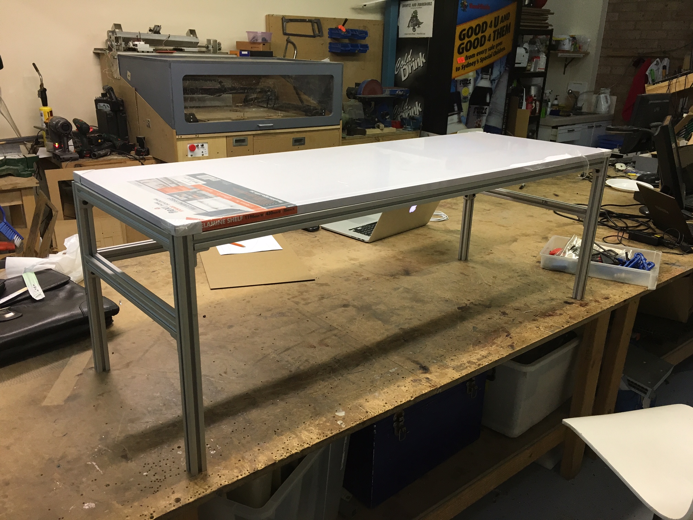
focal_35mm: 29
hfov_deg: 61.7
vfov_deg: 48.2
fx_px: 581
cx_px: 346
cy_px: 260
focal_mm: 4.15
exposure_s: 1/33
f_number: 2.2
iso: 50
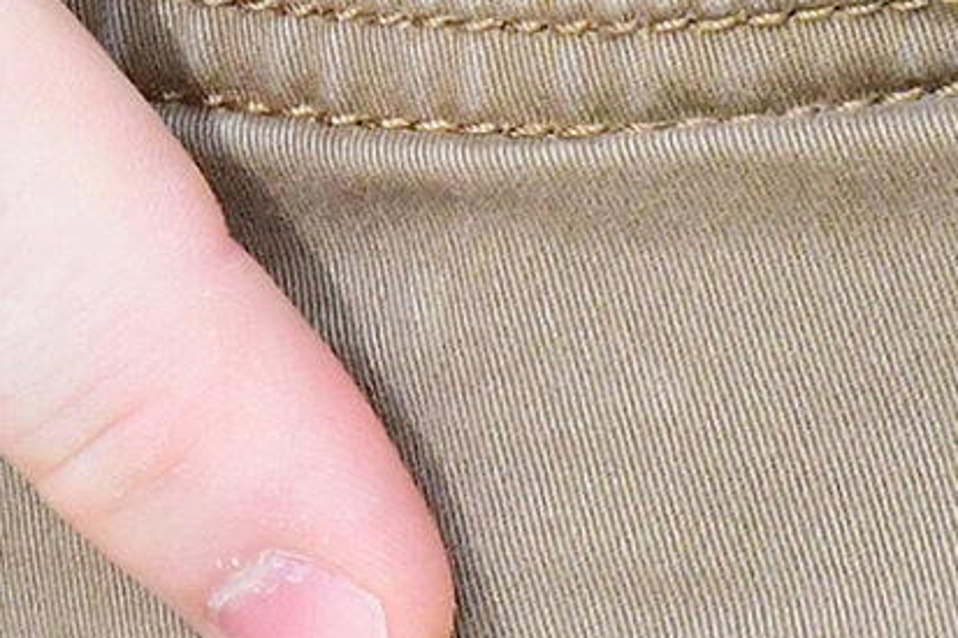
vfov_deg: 0.7
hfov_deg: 1.1
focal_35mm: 1861
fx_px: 49501
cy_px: -699
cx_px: 629
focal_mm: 200
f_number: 22
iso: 4000
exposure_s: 1/320
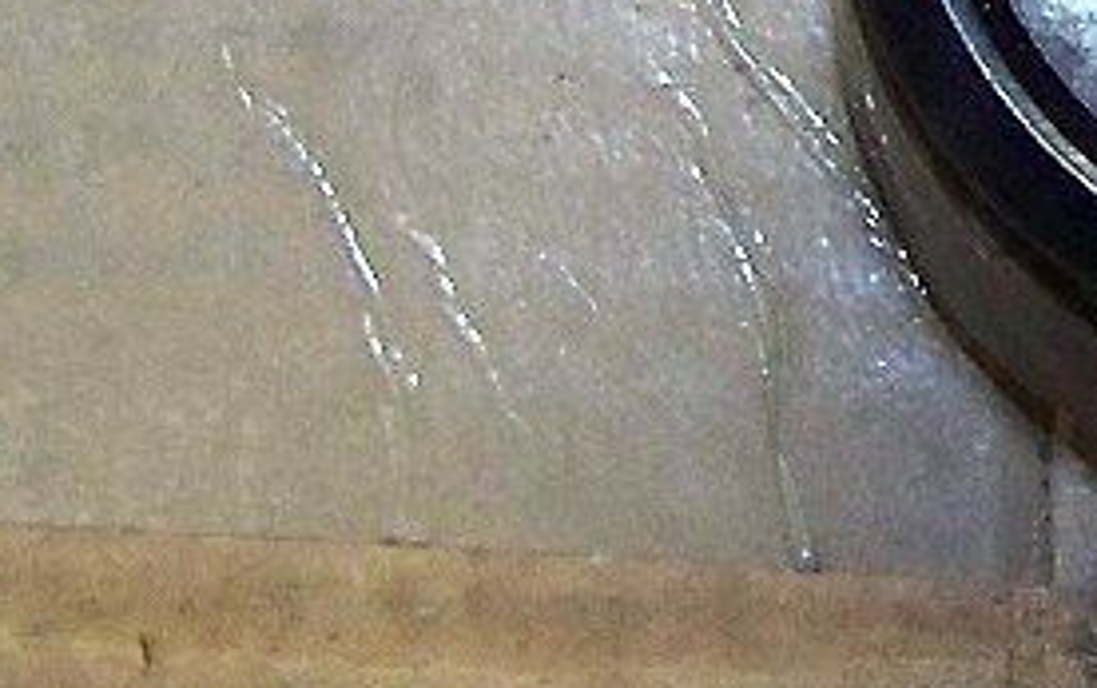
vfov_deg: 11.1
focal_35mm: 112
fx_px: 3351
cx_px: 1367
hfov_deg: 17.6
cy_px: -435
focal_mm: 5.85
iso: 200
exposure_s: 1/30
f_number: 2.8
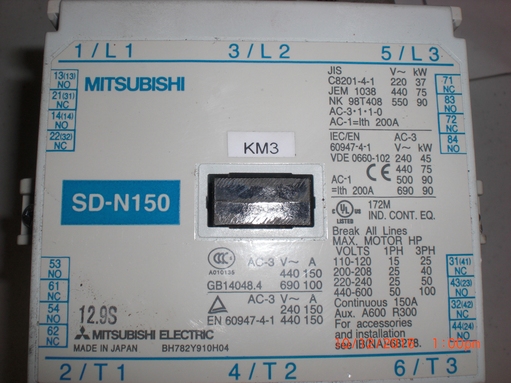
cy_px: 192
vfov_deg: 37.7
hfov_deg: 49.0
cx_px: 256
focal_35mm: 38
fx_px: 561
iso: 64
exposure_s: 1/60
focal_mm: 6.3
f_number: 5.6
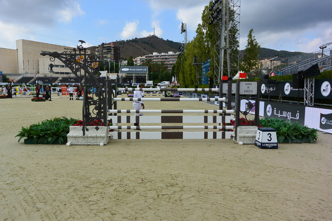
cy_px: 110
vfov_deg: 46.4
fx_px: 258
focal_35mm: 28
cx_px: 166
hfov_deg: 65.5
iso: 160
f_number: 5
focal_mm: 10.7
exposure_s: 1/1000
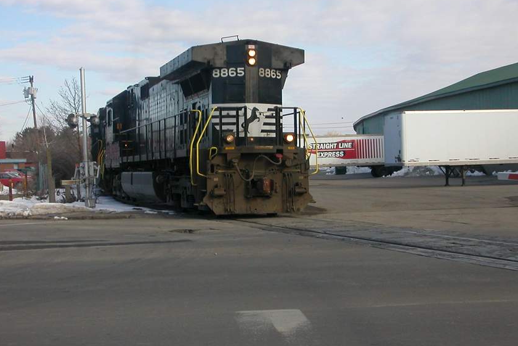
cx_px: 259
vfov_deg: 22.3
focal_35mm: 61
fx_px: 878
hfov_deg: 32.9
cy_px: 178
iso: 100
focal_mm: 8.9
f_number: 3.4
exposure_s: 1/770
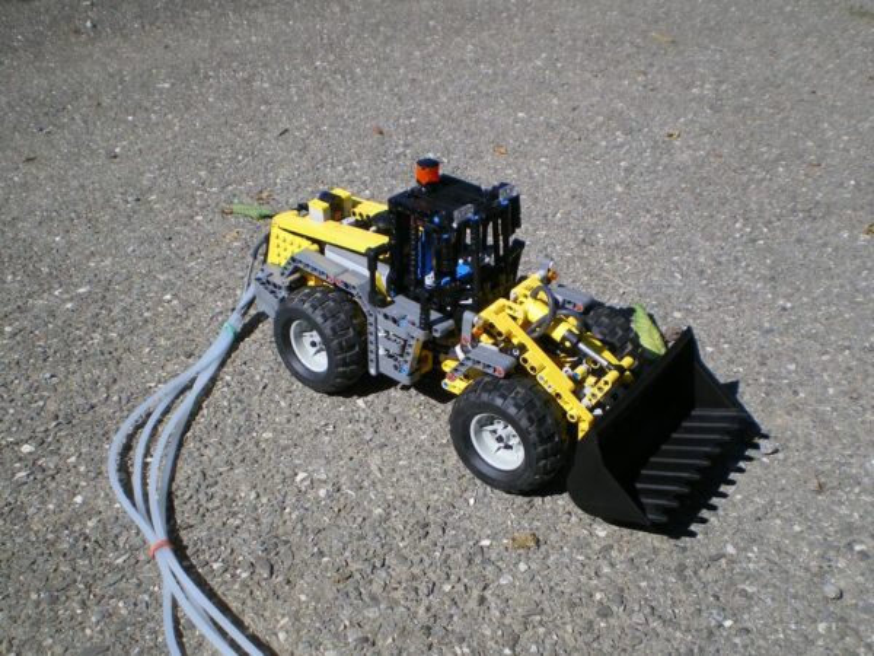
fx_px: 959
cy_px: 328
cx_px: 437
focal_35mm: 38
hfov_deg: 49.0
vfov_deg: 37.7
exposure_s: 1/400
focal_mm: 6.3
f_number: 4.6
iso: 64
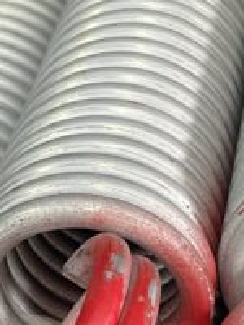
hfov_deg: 11.1
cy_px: 292
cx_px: 156
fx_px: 1250
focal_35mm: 133
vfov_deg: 14.7
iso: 200
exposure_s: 1/50
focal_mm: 4.2
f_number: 1.6
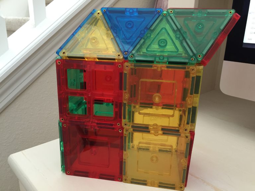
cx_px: 128
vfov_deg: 48.2
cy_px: 96
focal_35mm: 29
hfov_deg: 61.7
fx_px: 214
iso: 100
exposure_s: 1/30
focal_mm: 4.15
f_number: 2.2
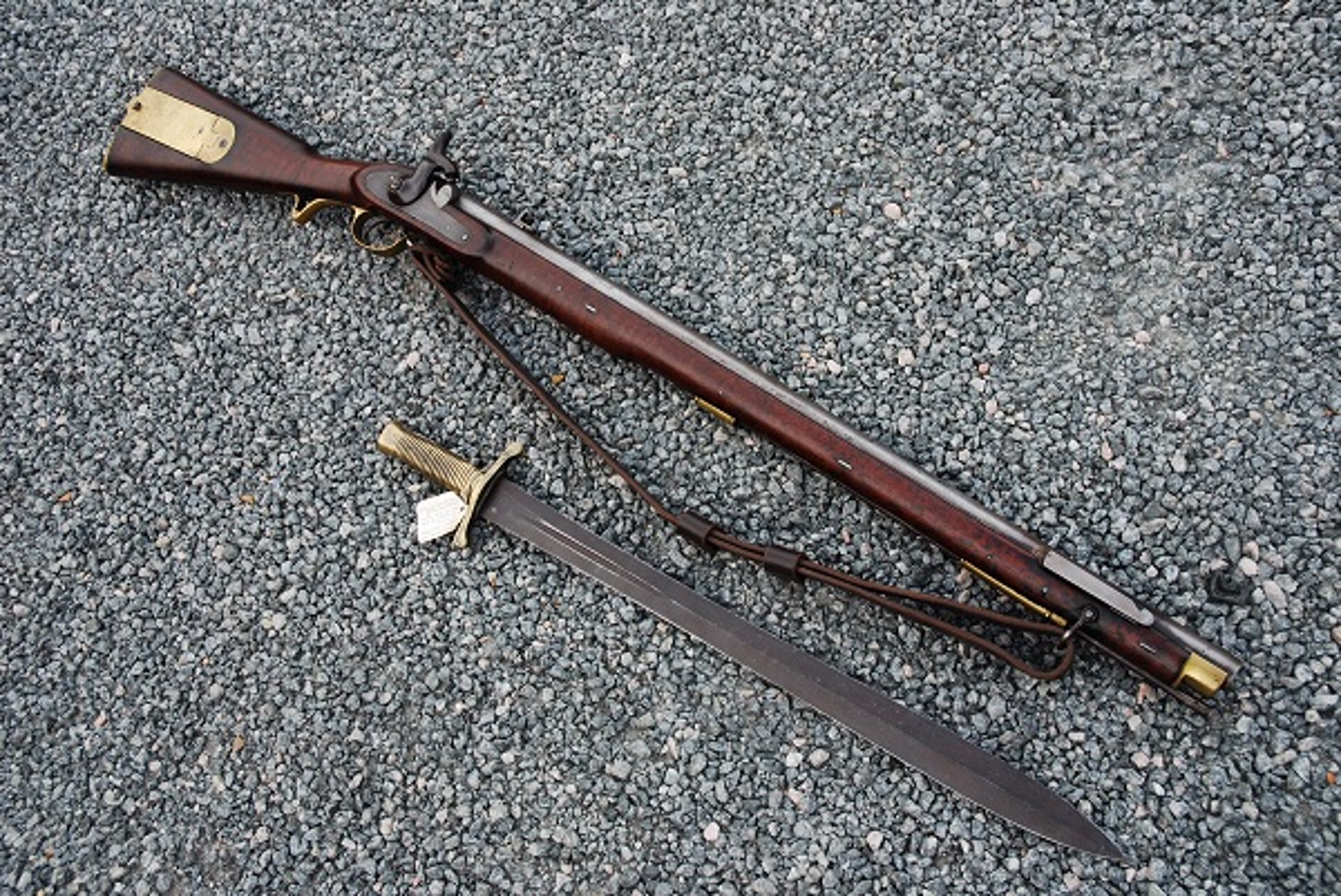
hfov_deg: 53.1
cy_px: 448
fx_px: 1342
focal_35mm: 36
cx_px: 670
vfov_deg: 36.9
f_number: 5.6
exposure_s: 1/125
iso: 200
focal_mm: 24
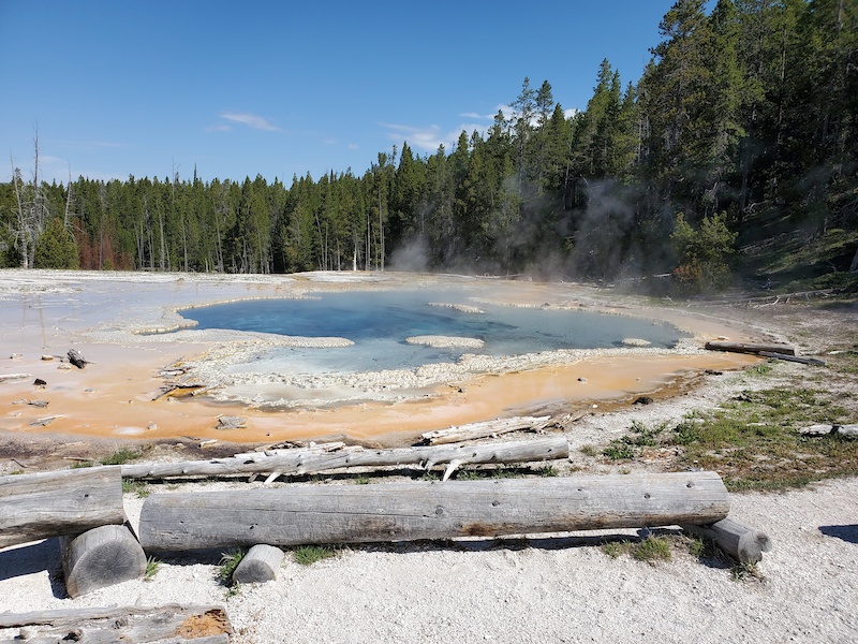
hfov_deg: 67.3
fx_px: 644
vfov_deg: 53.1
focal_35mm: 26
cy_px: 322
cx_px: 429
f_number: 2.4
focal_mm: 4.3
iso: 50
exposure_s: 1/1834
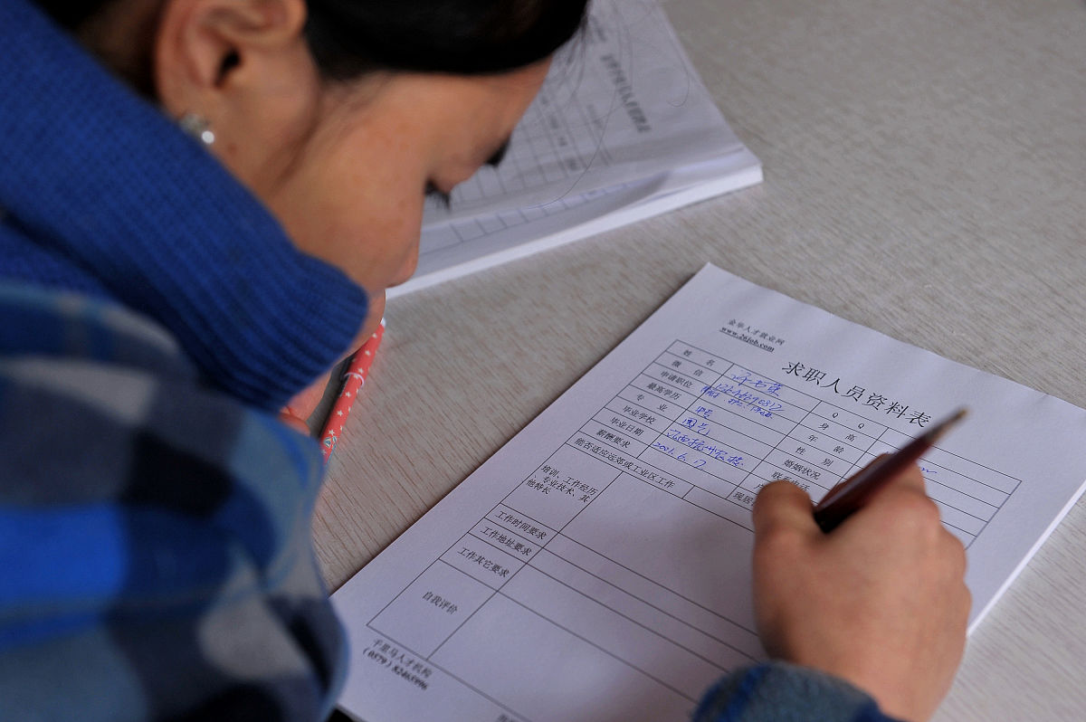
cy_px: 361
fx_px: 1567
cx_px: 543
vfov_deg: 25.9
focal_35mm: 52
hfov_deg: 38.2
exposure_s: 1/400
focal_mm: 52
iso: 400
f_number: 4.5
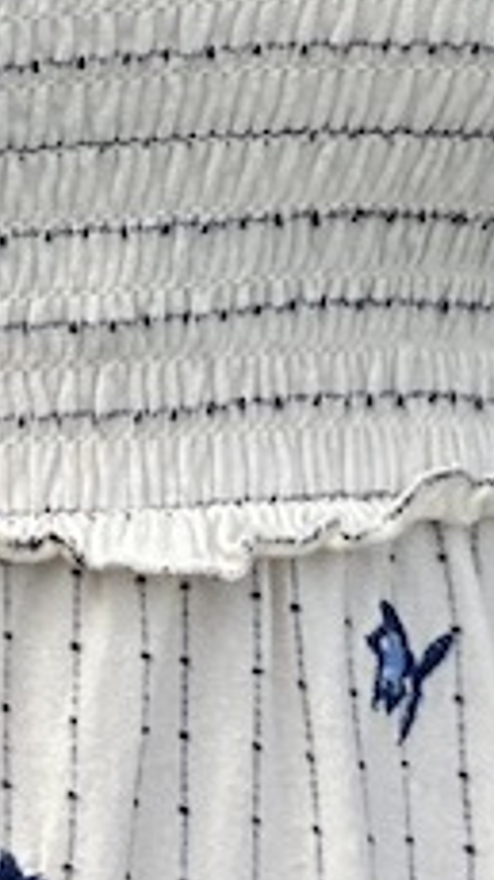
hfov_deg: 3.7
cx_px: -113
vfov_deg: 6.4
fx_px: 7655
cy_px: -922
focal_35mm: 328
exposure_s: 1/727
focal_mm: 6
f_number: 2
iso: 20
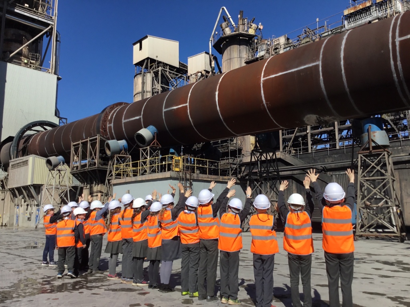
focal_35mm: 31
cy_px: 154
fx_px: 367
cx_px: 205
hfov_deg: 58.4
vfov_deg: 45.4
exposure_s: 1/1852
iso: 25
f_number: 2.4
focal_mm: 3.3
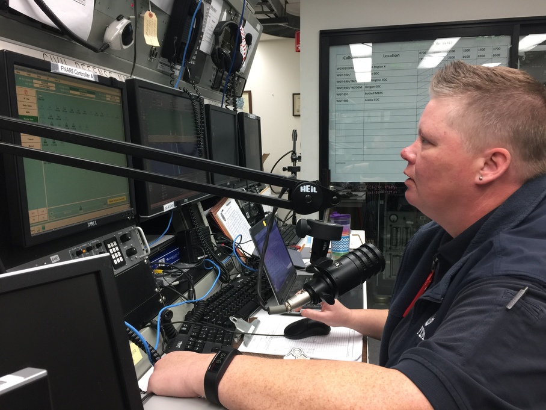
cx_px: 273
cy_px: 205
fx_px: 457
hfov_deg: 61.7
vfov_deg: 48.2
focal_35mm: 29
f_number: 2.2
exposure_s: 1/15
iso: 32
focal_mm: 4.15
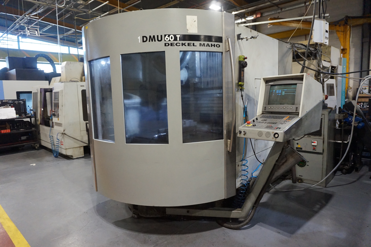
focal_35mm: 24
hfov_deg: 73.8
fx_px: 247
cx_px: 186
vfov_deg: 53.1
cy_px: 124
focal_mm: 16
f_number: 3.5
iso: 2500
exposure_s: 1/160
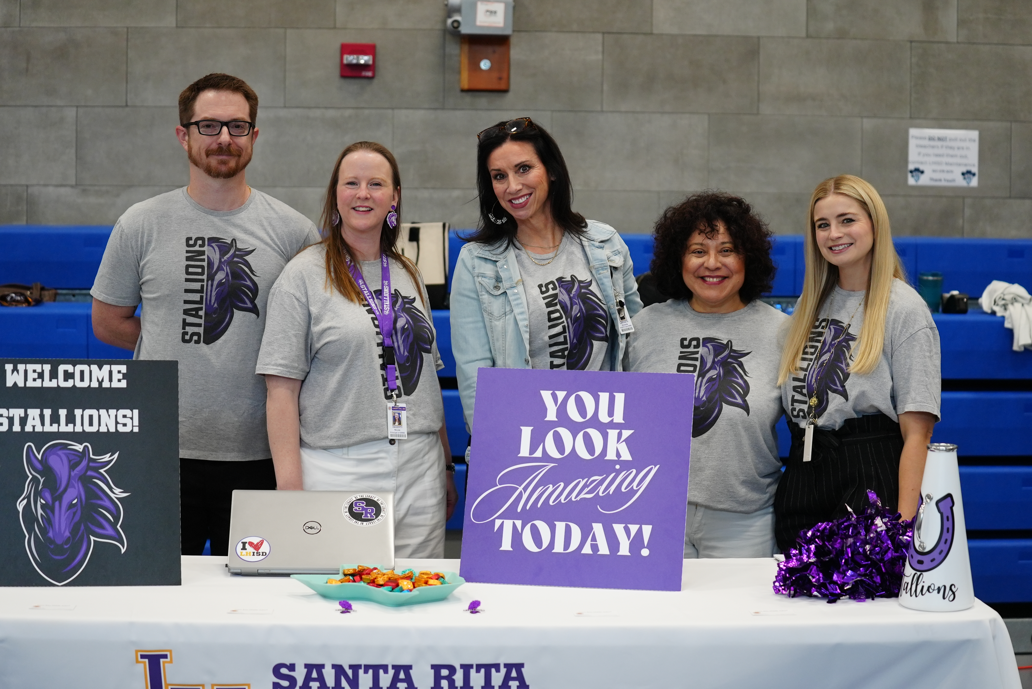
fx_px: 2008
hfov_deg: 28.8
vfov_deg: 19.5
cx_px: 516
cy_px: 344
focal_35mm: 70
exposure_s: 1/250
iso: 1250
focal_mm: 70
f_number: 2.8
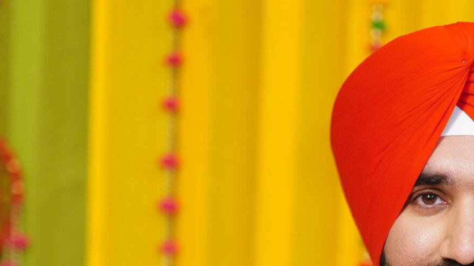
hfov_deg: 8.3
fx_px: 3242
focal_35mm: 258
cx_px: 395
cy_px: 489
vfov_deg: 4.7
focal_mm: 85
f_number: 1.4
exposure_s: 1/320
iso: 800
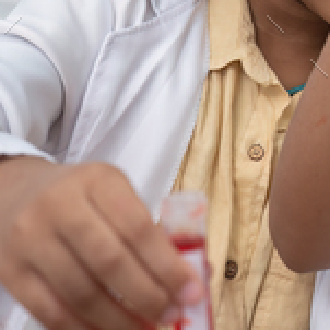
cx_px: 461
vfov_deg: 14.8
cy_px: -5
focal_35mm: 116
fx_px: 1251
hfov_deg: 14.2
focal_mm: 35
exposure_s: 1/60
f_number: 4
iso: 320
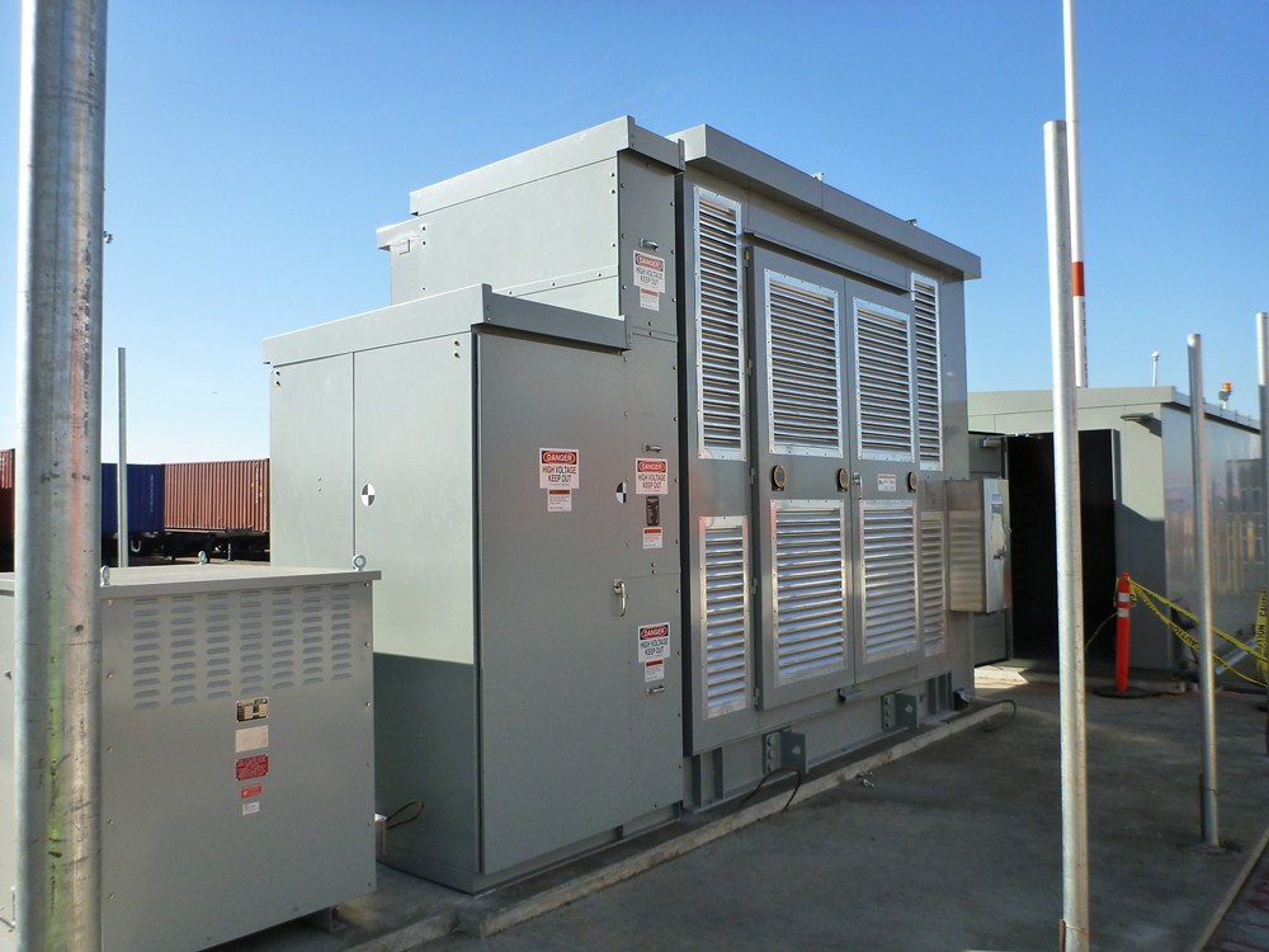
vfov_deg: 49.7
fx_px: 1026
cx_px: 634
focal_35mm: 28
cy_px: 476
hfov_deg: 63.4
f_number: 3.3
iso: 160
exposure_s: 1/640
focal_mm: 4.9
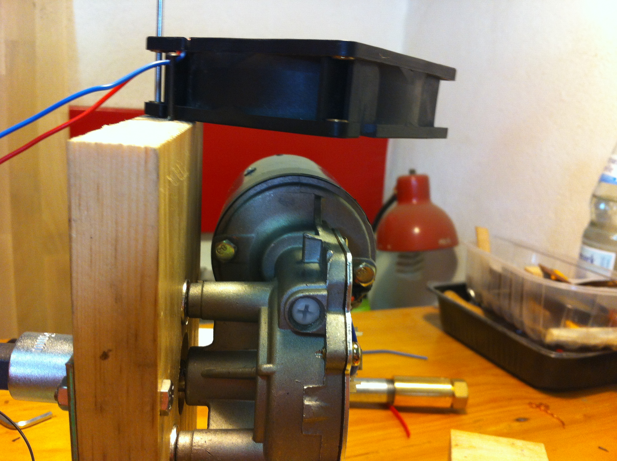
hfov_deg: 52.7
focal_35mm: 35
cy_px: 230
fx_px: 623
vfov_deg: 40.6
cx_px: 308
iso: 125
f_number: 2.8
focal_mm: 3.85
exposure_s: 1/15
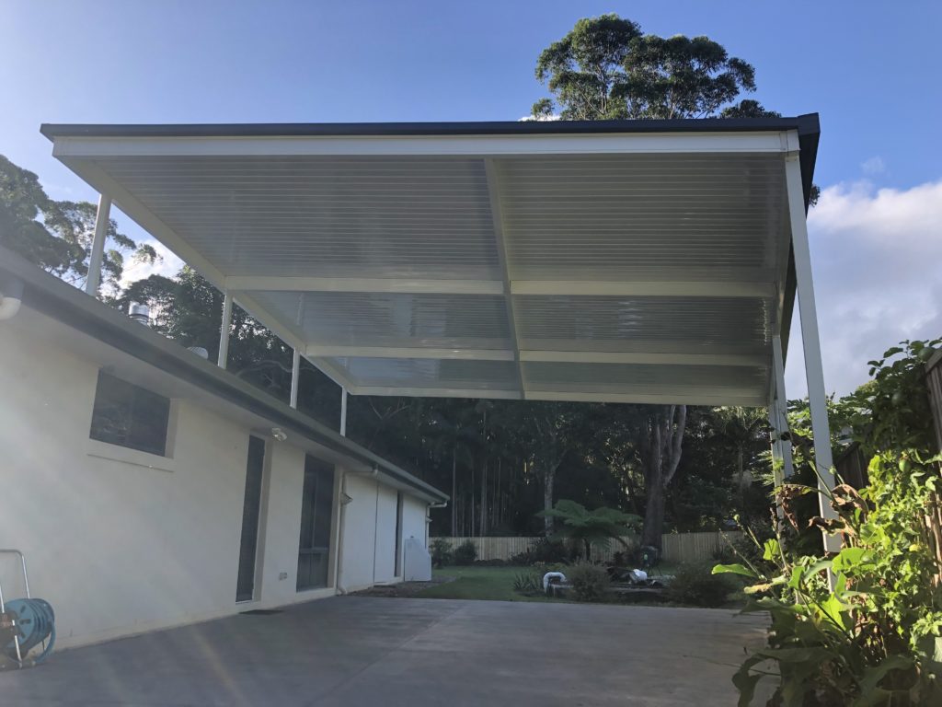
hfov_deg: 63.4
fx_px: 762
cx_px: 471
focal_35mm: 28
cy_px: 354
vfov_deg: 49.7
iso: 20
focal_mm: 3.99
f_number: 1.8
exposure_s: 1/564
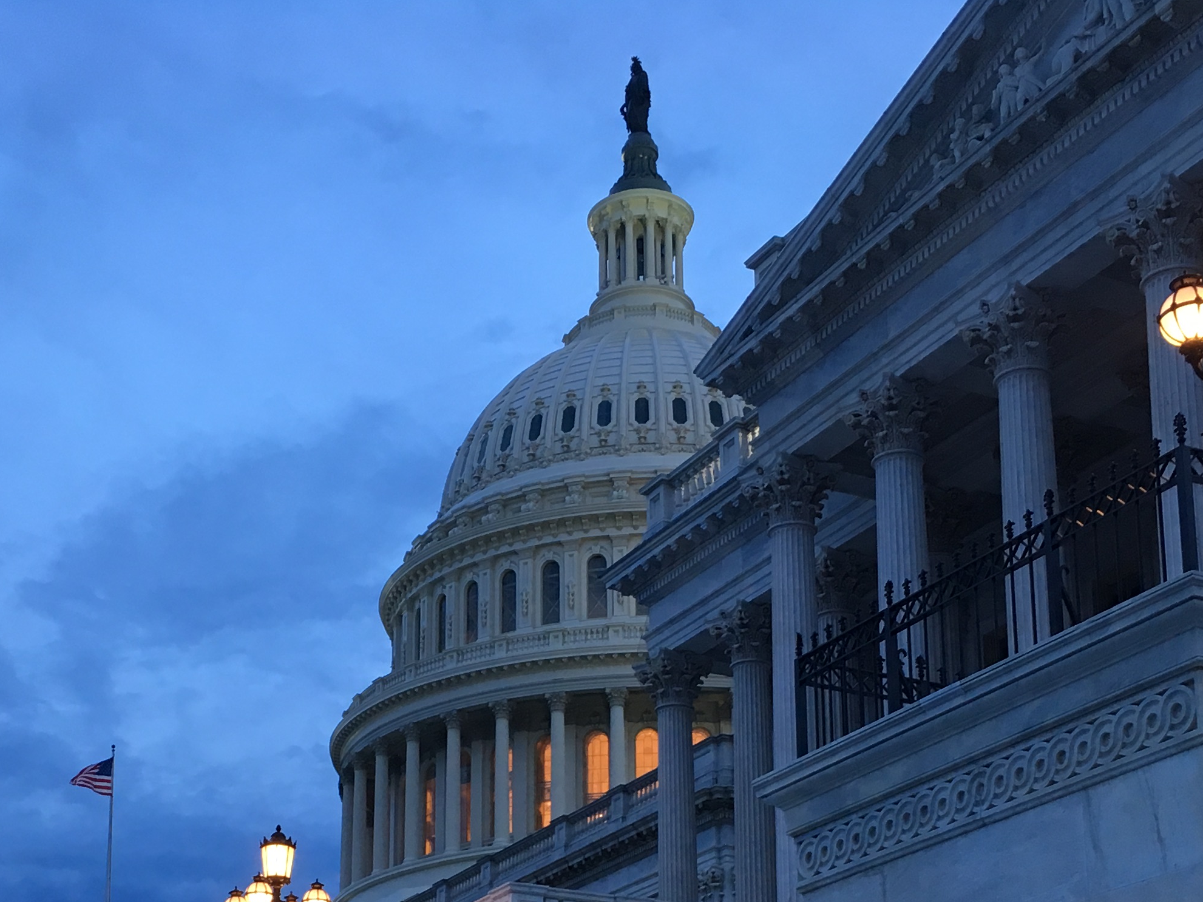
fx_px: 2050
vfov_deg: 23.7
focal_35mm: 59
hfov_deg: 32.6
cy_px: 905
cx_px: 498
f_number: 2.2
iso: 50
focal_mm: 4.15
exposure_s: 1/30
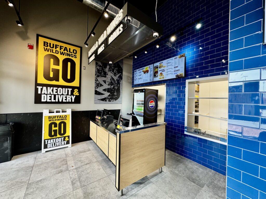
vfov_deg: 85.7
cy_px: 100
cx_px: 133
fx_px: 108
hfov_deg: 102.1
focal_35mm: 14
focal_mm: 2.22
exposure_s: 1/120
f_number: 2.2
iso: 200
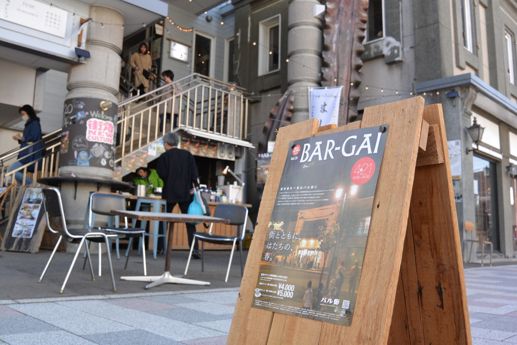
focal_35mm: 35
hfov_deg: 54.4
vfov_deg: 37.9
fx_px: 503
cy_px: 172
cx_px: 258
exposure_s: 1/500
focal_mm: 13
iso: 200
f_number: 3.8
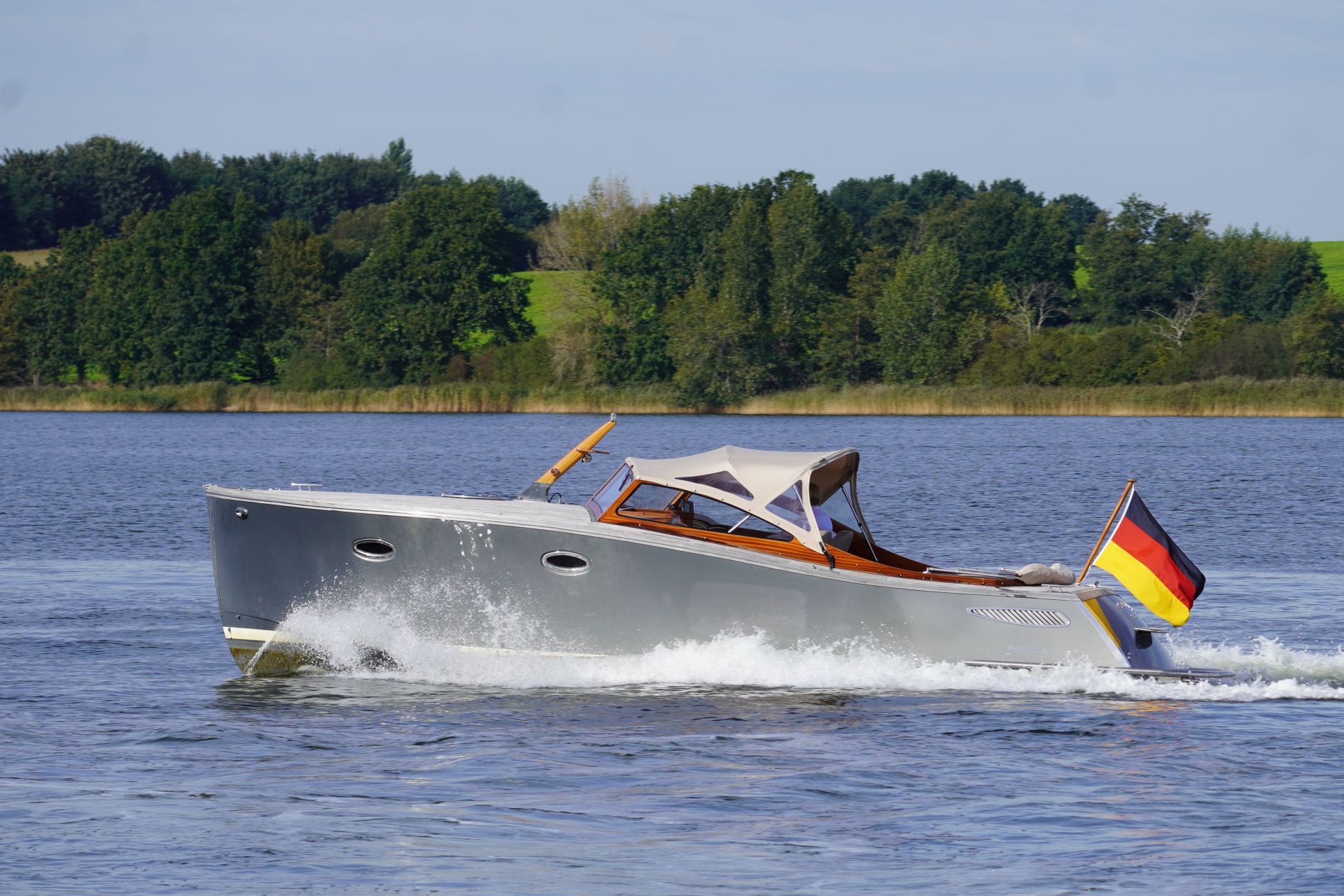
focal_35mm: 198
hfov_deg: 10.4
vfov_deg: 6.9
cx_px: 672
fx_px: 7391
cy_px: 448
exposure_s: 1/400
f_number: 8
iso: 100
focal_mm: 132
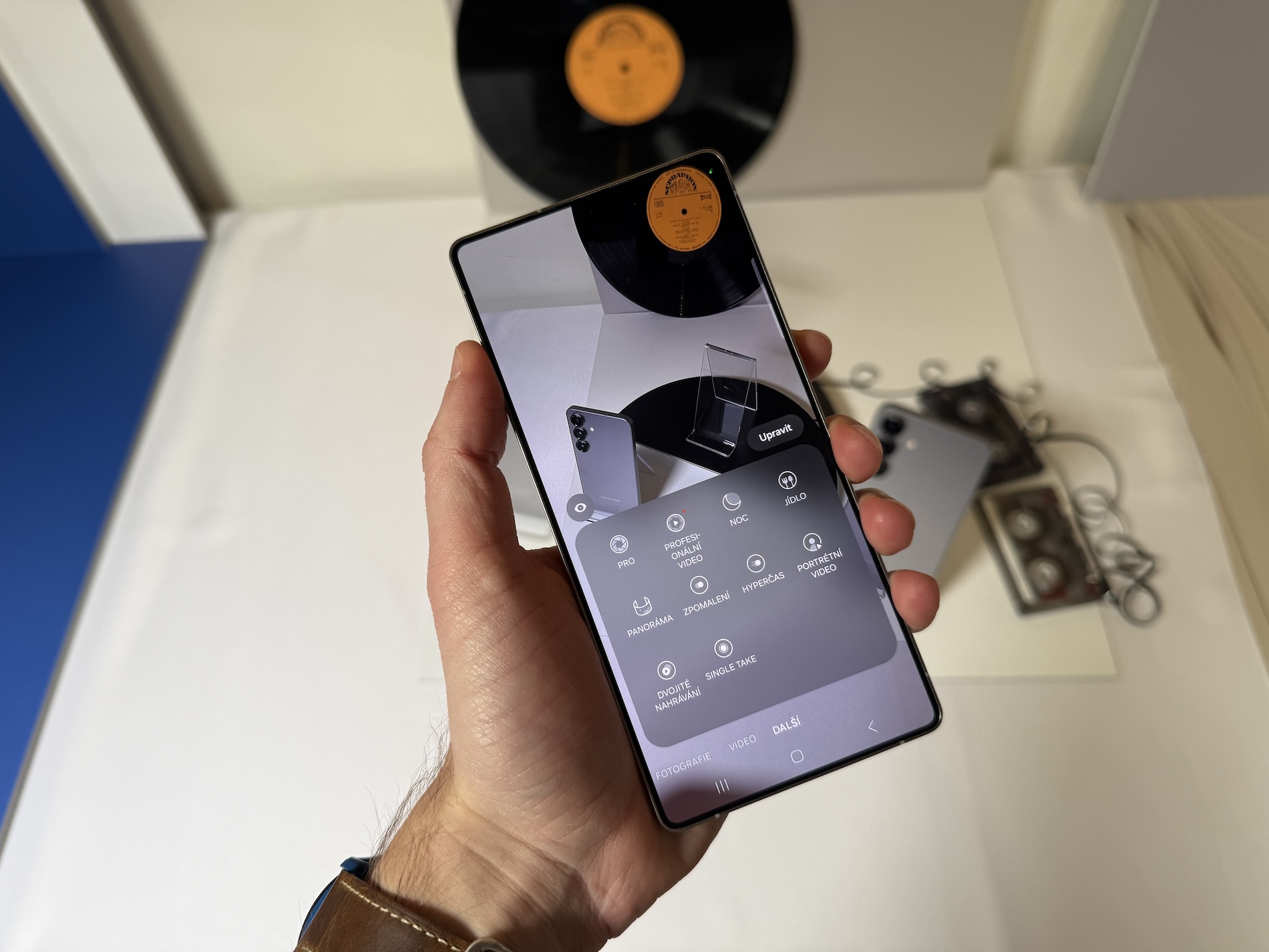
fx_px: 880
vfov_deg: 56.8
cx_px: 634
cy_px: 476
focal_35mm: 24
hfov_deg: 71.6
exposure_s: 1/263
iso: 64
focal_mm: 6.76
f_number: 1.78
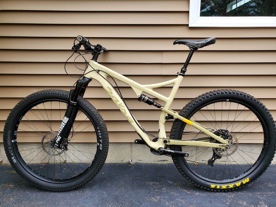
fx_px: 207
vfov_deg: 53.1
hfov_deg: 67.3
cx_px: 138
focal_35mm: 26
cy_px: 104
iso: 125
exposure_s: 1/120
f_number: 2.4
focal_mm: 4.3
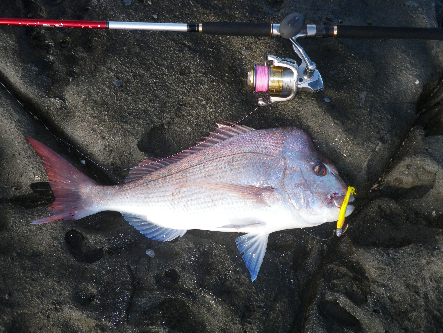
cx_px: 222
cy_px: 166
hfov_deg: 52.6
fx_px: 448
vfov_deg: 40.7
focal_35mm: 35
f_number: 3.8
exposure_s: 1/200
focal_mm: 6.2
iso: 64
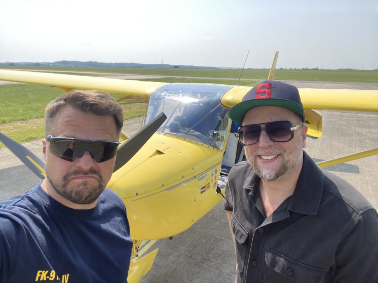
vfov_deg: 58.9
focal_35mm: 23
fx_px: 251
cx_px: 189
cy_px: 142
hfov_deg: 73.9
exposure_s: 1/304
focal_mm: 2.71
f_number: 2.2
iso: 25
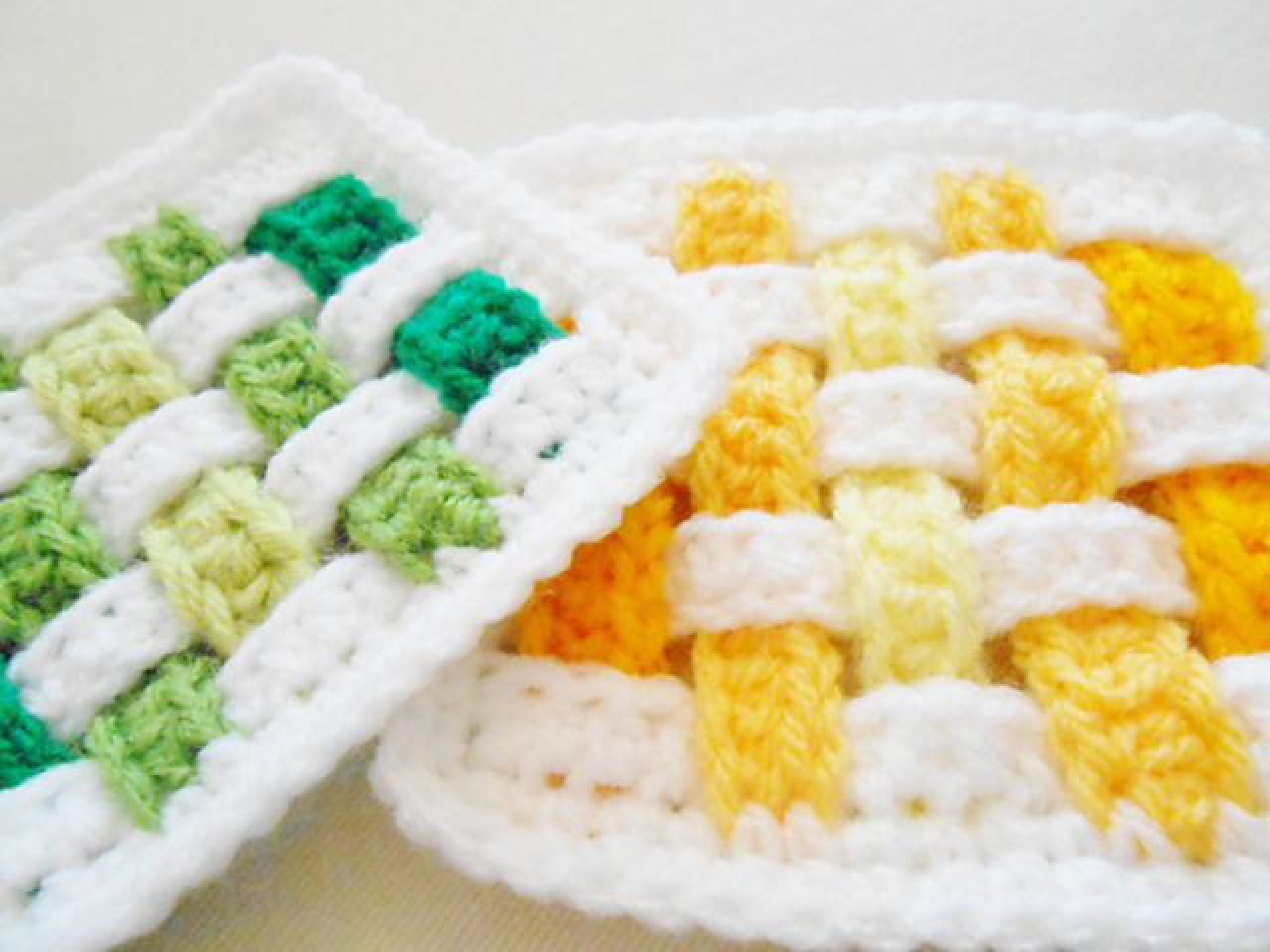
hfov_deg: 67.3
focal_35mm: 26
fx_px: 954
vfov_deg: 53.1
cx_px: 635
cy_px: 476
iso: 640
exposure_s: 1/125
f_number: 3.5
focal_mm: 4.6
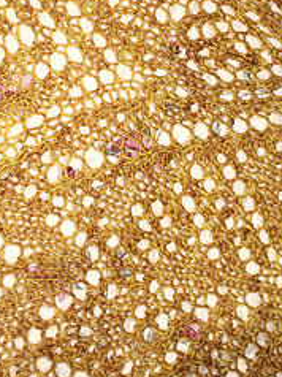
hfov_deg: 24.0
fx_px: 664
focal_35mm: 61
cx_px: 124
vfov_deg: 31.4
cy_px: 119
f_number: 2.2
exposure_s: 1/30
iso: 25
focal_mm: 4.15
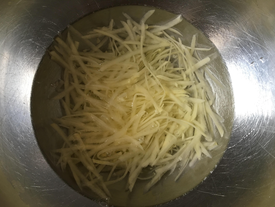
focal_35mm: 29
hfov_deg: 61.7
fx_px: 230
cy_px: 104
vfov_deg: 48.2
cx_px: 138
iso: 125
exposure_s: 1/33
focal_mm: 4.15
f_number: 2.2
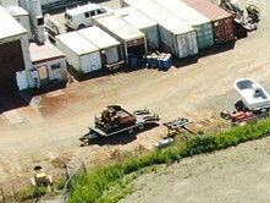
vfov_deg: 5.2
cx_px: 529
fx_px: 2201
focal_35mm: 282
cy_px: 439
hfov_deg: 6.8
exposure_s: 1/100
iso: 100
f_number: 3.4
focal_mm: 6.63
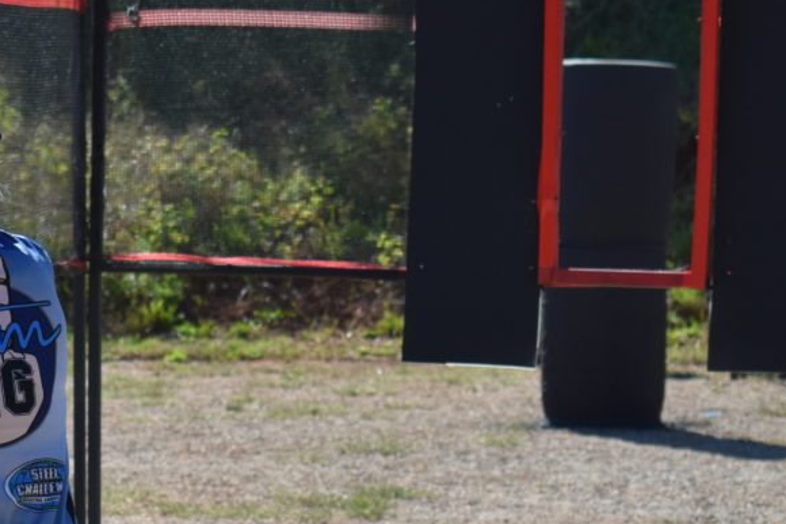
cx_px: -28
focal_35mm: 218
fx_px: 4768
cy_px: 385
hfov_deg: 9.4
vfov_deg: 6.3
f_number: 5.6
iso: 400
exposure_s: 1/1000
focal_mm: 55
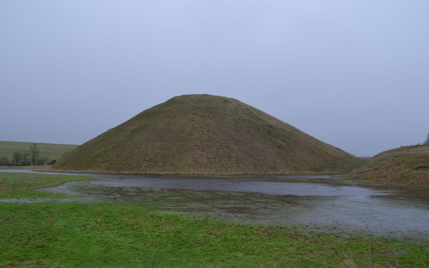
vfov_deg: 32.0
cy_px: 126
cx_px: 213
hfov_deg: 49.3
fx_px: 468
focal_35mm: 40
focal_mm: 26
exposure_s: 1/125
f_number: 5.6
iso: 250
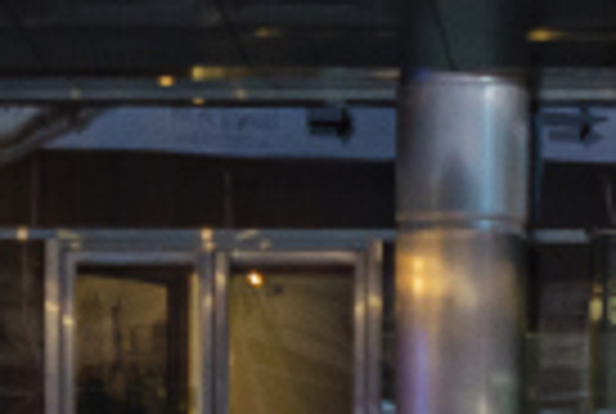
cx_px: 337
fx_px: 4116
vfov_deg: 5.7
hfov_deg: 8.6
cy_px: -63
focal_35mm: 240
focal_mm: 24
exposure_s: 1/50
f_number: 6.3
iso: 800
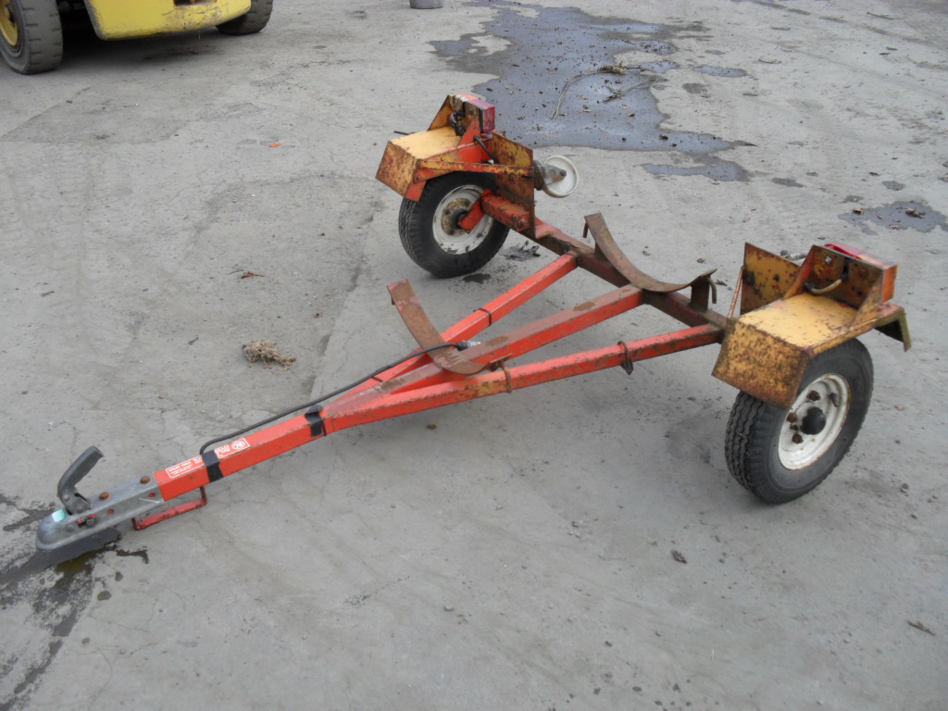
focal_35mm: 35
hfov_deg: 52.6
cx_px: 474
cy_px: 356
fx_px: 959
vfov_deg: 40.7
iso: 100
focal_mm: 6.3
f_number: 3.2
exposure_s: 1/250
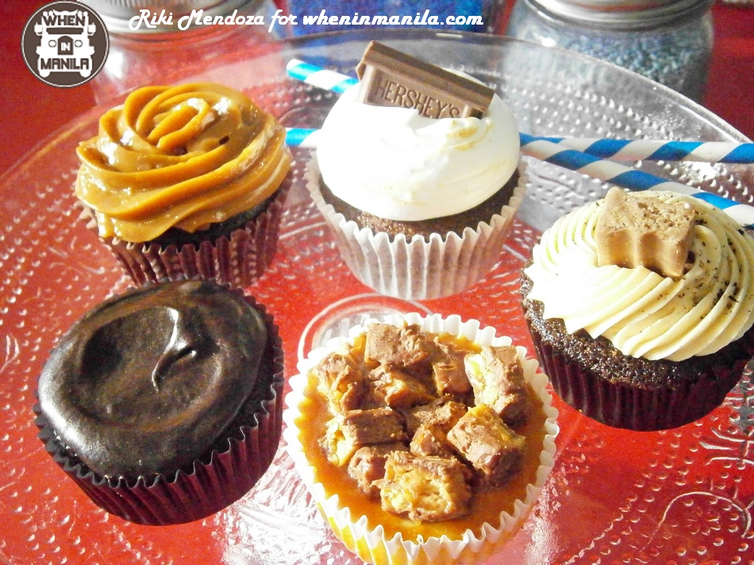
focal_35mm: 47
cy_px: 282
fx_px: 1023
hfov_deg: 40.4
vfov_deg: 30.9
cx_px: 377
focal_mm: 8.3
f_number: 3.4
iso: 1600
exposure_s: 1/125
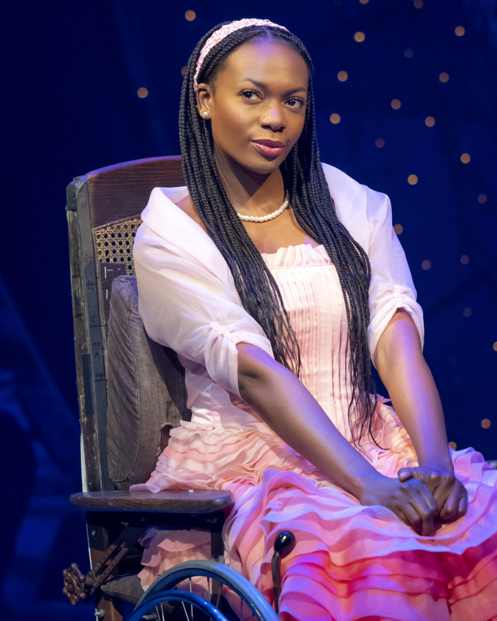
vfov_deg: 7.6
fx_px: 4687
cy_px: 303
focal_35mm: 255
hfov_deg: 6.1
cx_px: 248
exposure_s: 1/400
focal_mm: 151
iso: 4000
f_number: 4
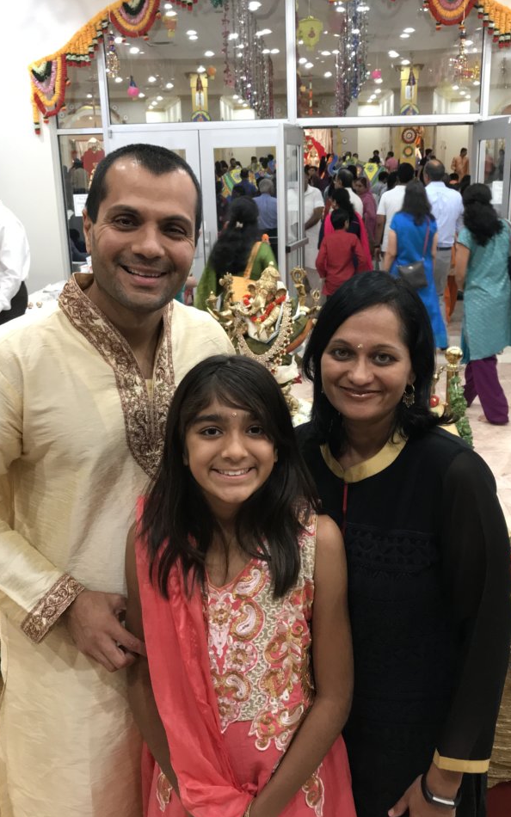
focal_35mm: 35
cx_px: 261
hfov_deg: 36.3
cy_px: 426
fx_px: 780
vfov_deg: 55.3
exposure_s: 1/30
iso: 100
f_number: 1.8
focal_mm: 3.99
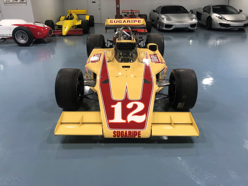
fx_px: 201
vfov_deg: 49.8
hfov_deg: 63.4
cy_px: 93
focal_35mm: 28
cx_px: 124
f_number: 1.8
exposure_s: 1/15
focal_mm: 4
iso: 80
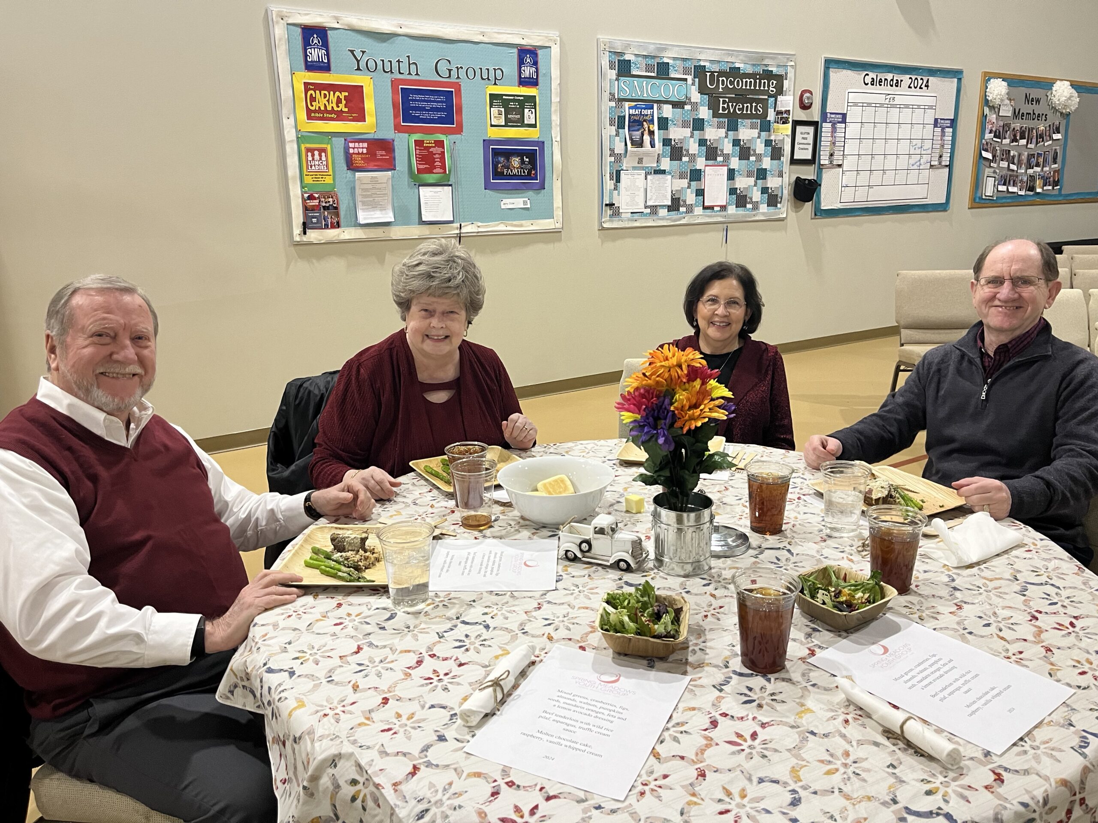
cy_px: 412
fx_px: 825
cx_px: 549
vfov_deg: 53.1
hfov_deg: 67.3
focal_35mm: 26
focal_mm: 5.1
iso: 160
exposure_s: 1/60
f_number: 1.6
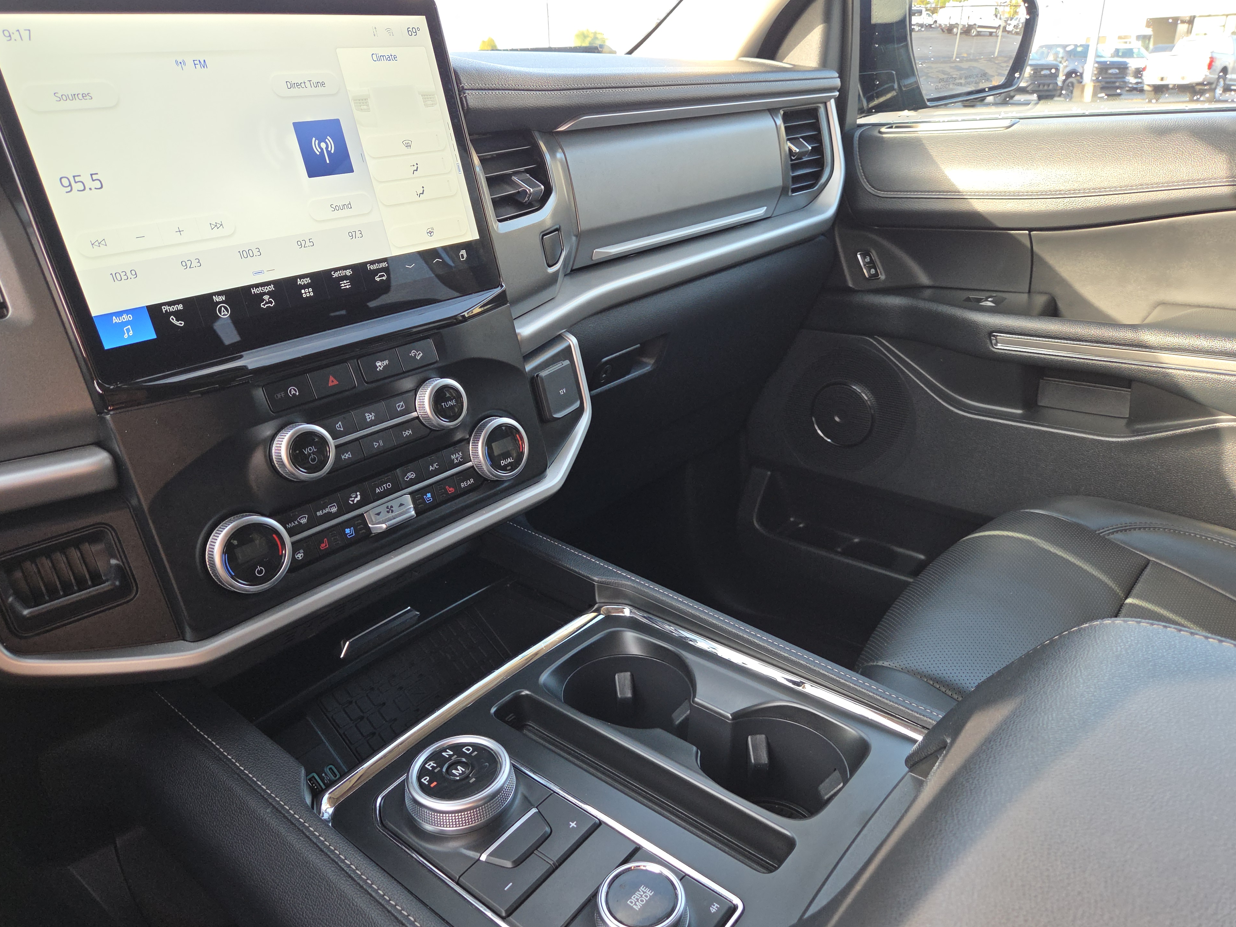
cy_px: 479
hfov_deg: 71.6
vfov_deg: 56.8
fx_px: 857
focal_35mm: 24
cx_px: 610
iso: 80
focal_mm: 5.4
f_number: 1.8
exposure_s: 1/180
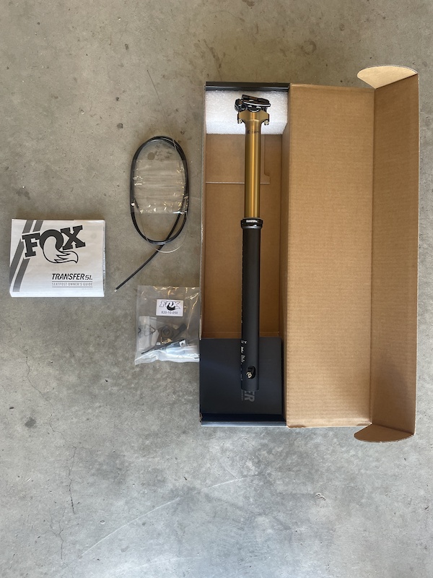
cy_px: 289
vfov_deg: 67.3
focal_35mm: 26
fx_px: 434
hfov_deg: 53.1
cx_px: 216
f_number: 1.6
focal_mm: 4.2
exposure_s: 1/120
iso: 100
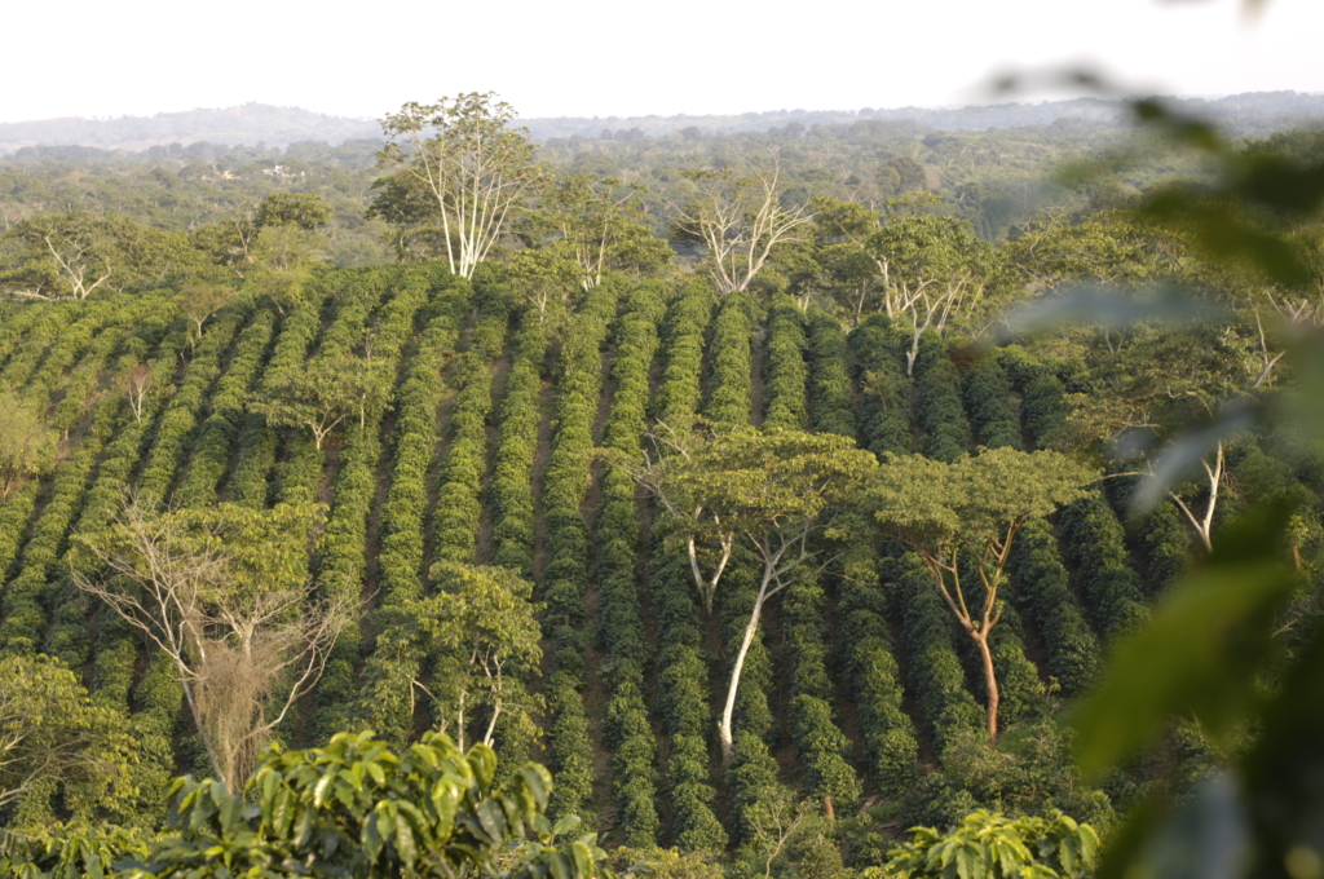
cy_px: 440
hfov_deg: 23.4
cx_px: 662
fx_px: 3196
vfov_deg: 15.7
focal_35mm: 87
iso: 200
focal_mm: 58
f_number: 5
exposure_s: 1/180
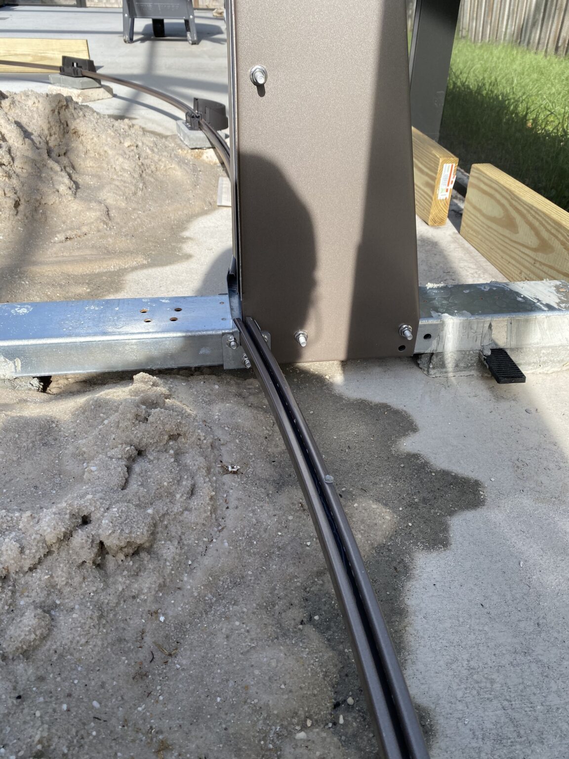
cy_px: 380
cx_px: 284
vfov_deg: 67.3
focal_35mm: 26
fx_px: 570
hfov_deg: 53.1
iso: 32
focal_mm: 4.25
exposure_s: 1/767
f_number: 1.8
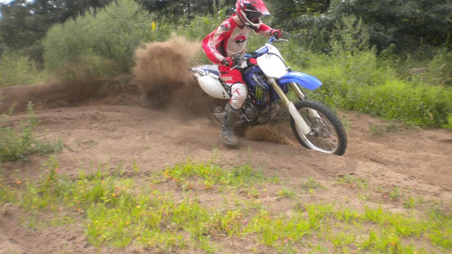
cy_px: 99
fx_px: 467
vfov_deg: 30.3
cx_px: 226
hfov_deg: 51.6
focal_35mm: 39
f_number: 4.6
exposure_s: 1/217
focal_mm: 6.3
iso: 80
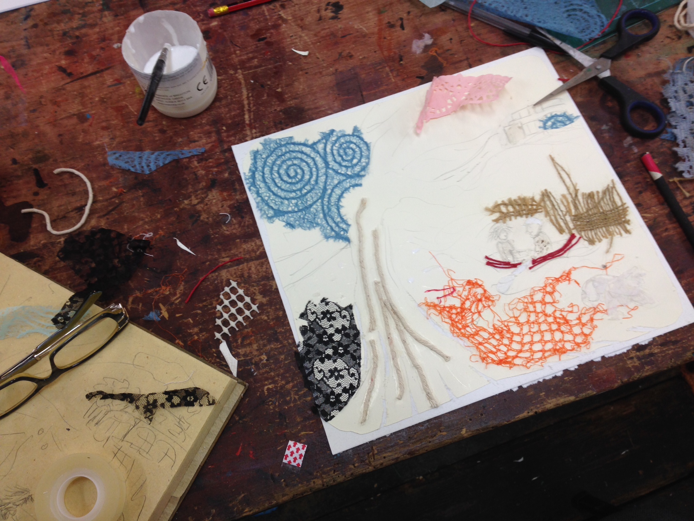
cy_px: 260
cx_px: 347
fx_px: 662
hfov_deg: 55.4
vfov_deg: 42.9
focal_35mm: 33
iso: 50
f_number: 2.4
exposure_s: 1/24
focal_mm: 4.12
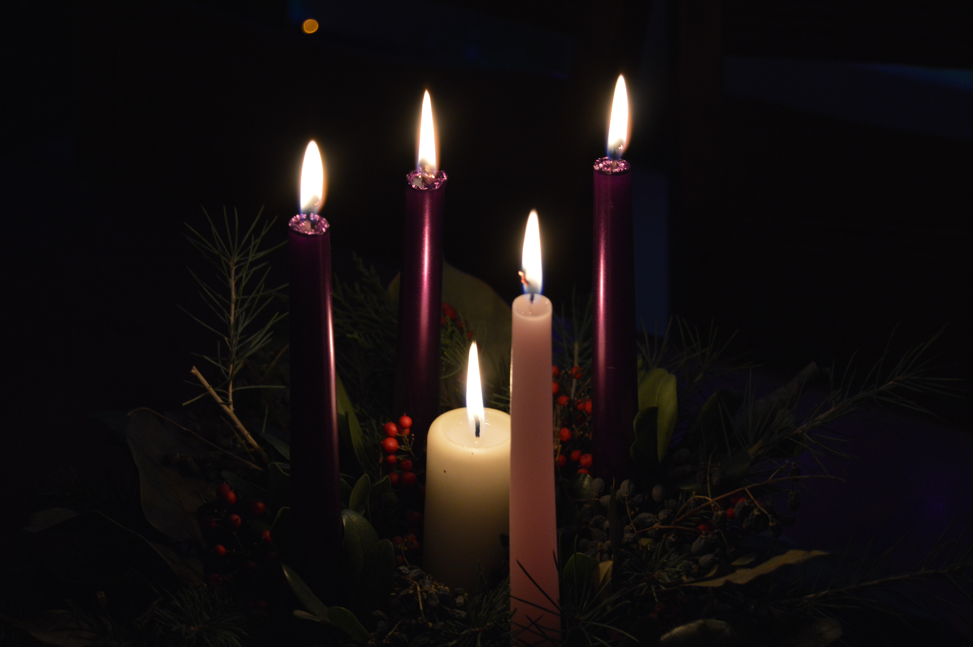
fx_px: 2228
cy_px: 324
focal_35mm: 82
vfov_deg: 16.5
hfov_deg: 24.6
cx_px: 486
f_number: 5.6
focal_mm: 55
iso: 800
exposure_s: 1/60
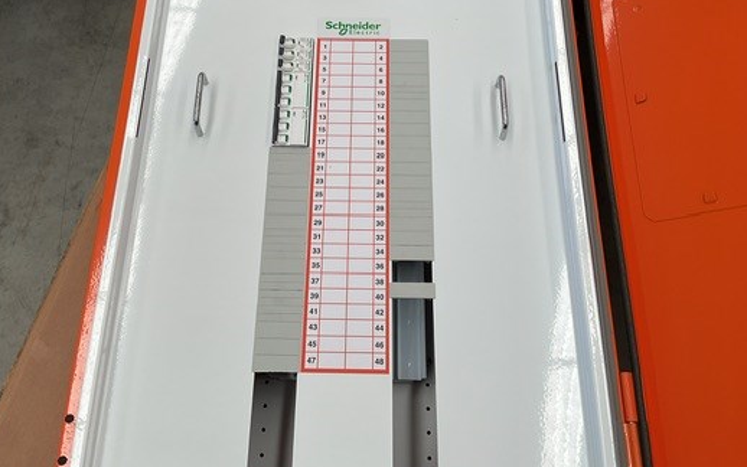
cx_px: 358
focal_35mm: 38
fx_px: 774
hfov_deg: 51.5
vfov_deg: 33.3
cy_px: 157
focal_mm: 3
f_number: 1.8
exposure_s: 1/100
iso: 20
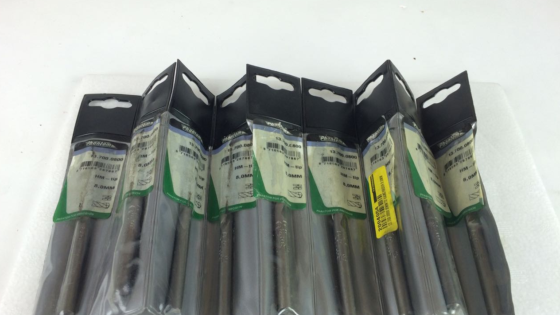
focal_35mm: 32
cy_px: 178
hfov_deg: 61.0
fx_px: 475
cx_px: 278
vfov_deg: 36.6
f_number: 2.2
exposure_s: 1/120
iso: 50
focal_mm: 4.15
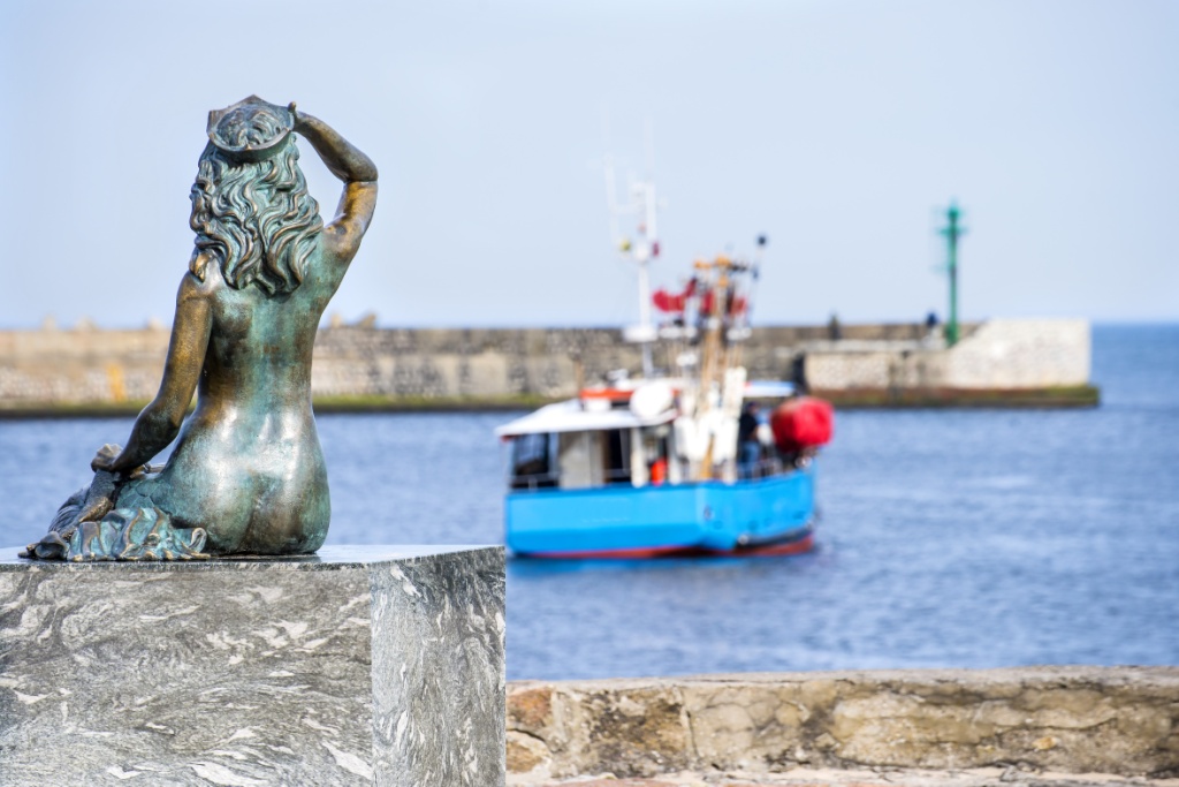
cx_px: 590
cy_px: 394
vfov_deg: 6.9
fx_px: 6550
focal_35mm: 200
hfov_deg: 10.3
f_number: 8
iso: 200
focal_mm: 200
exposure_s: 1/640
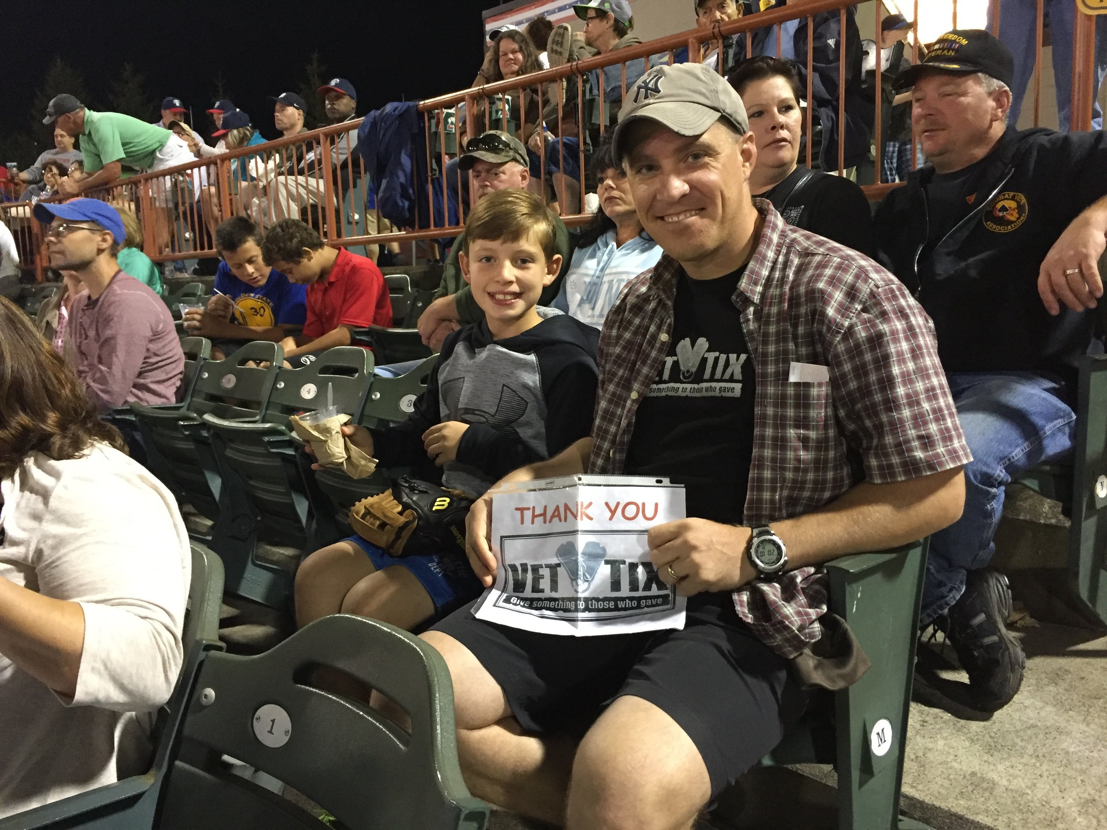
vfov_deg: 48.2
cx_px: 554
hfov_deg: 61.7
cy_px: 415
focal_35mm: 29
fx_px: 927
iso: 250
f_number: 2.2
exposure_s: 1/20
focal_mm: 4.15
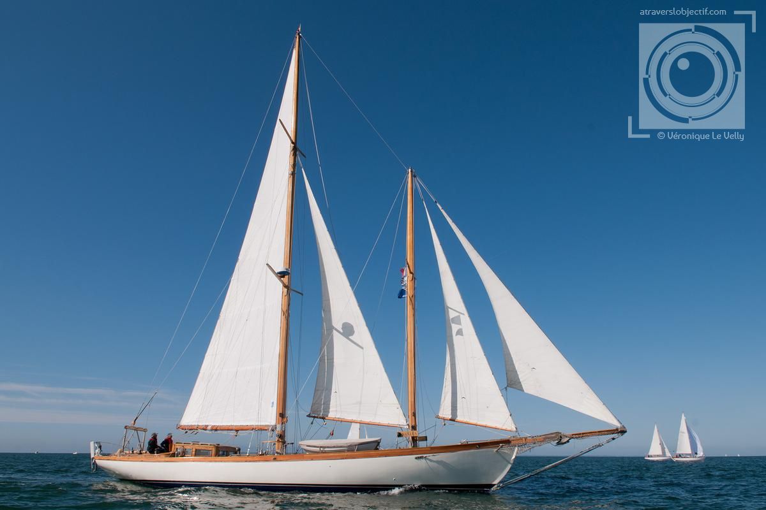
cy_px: 255
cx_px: 383
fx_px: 543
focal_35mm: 26
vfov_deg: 50.4
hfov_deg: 70.4
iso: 200
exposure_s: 1/500
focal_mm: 17
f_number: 11
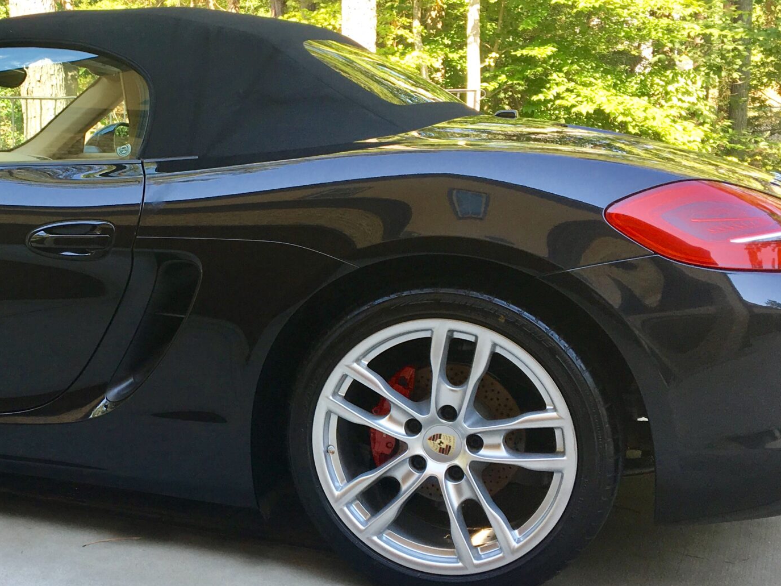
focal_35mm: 54
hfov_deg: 34.5
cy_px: 342
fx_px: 1218
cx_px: 162
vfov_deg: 27.0
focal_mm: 4.15
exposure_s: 1/133
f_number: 2.2
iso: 25
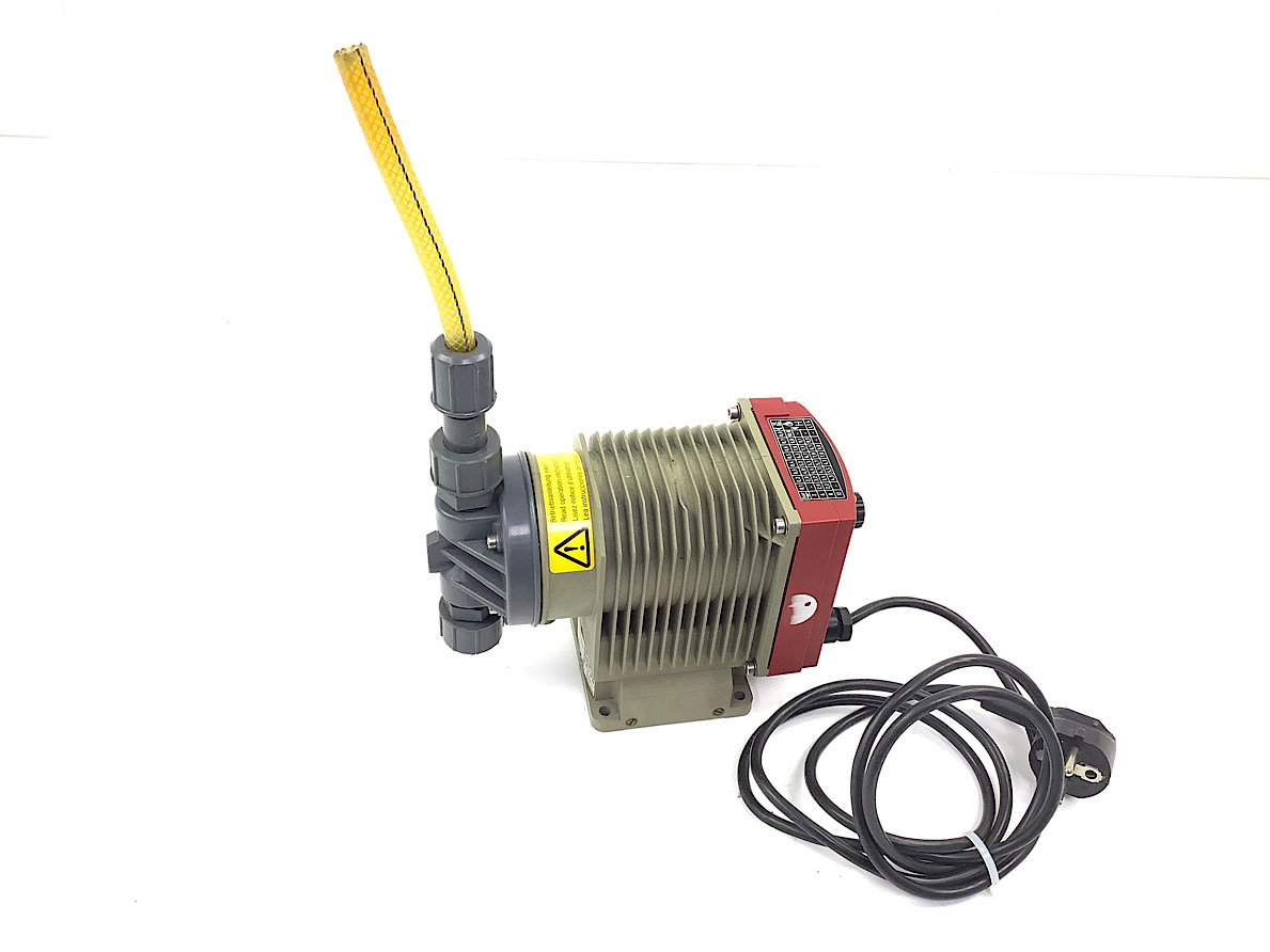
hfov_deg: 58.3
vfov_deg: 45.4
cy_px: 476
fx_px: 1137
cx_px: 635
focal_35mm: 31
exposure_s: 1/50
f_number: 2.4
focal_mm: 3.3
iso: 80
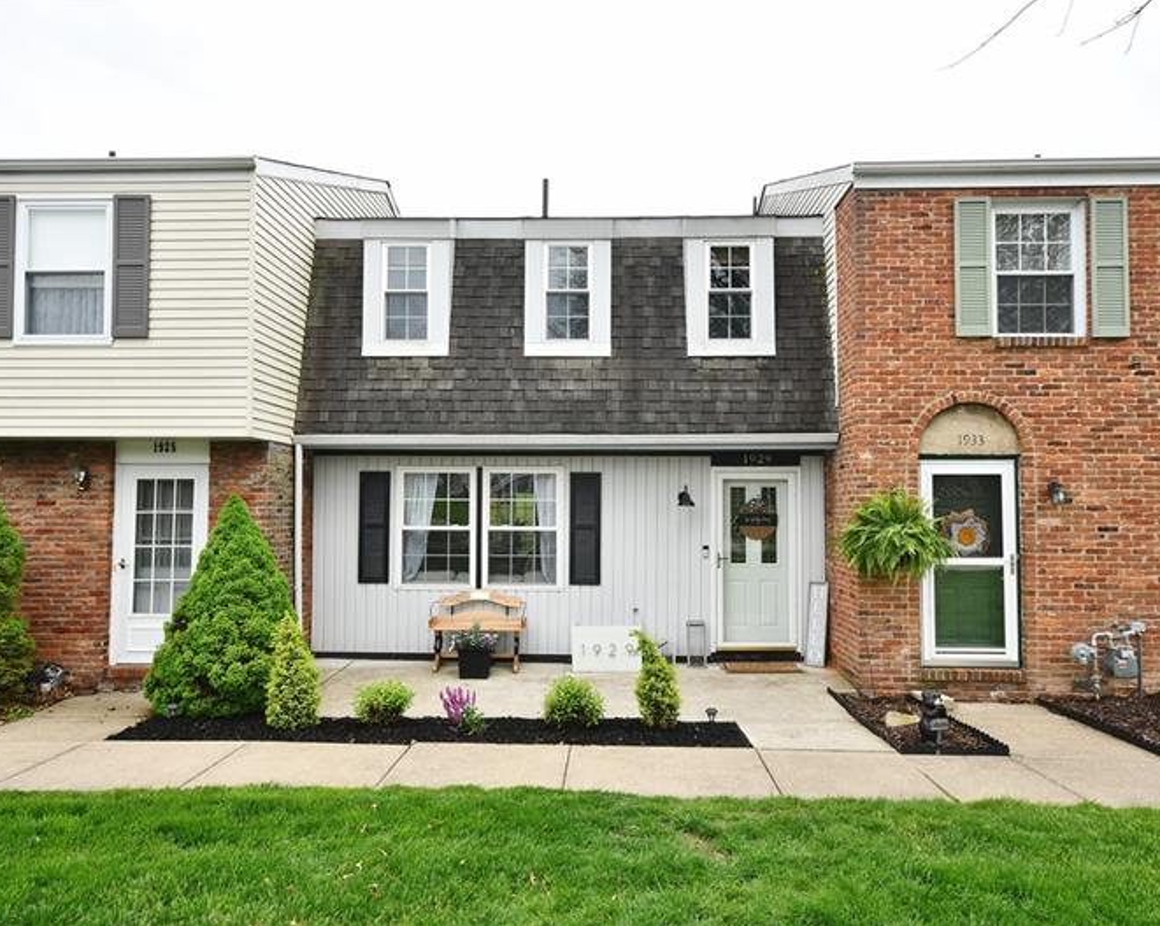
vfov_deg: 56.7
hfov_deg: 68.1
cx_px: 597
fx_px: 858
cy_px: 462
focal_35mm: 25
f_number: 10
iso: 500
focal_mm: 15
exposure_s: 1/160
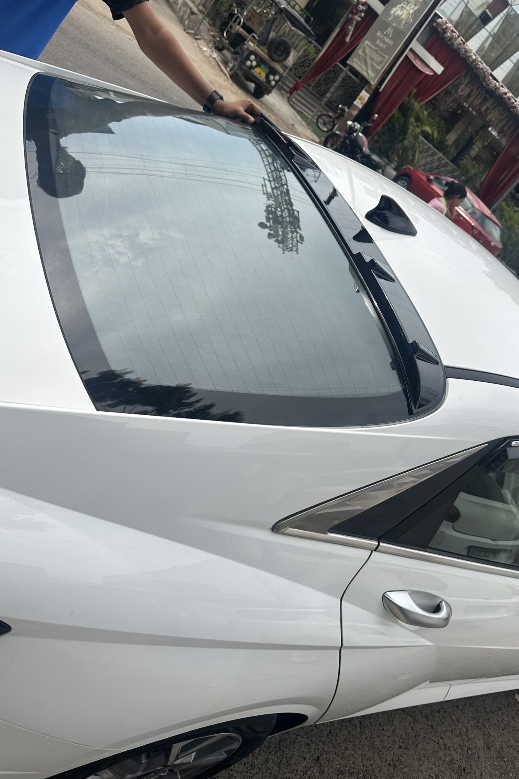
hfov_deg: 49.5
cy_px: 380
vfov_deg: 69.4
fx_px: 562
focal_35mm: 26
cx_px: 279
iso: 80
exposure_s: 1/3155
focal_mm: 6.86
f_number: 1.78
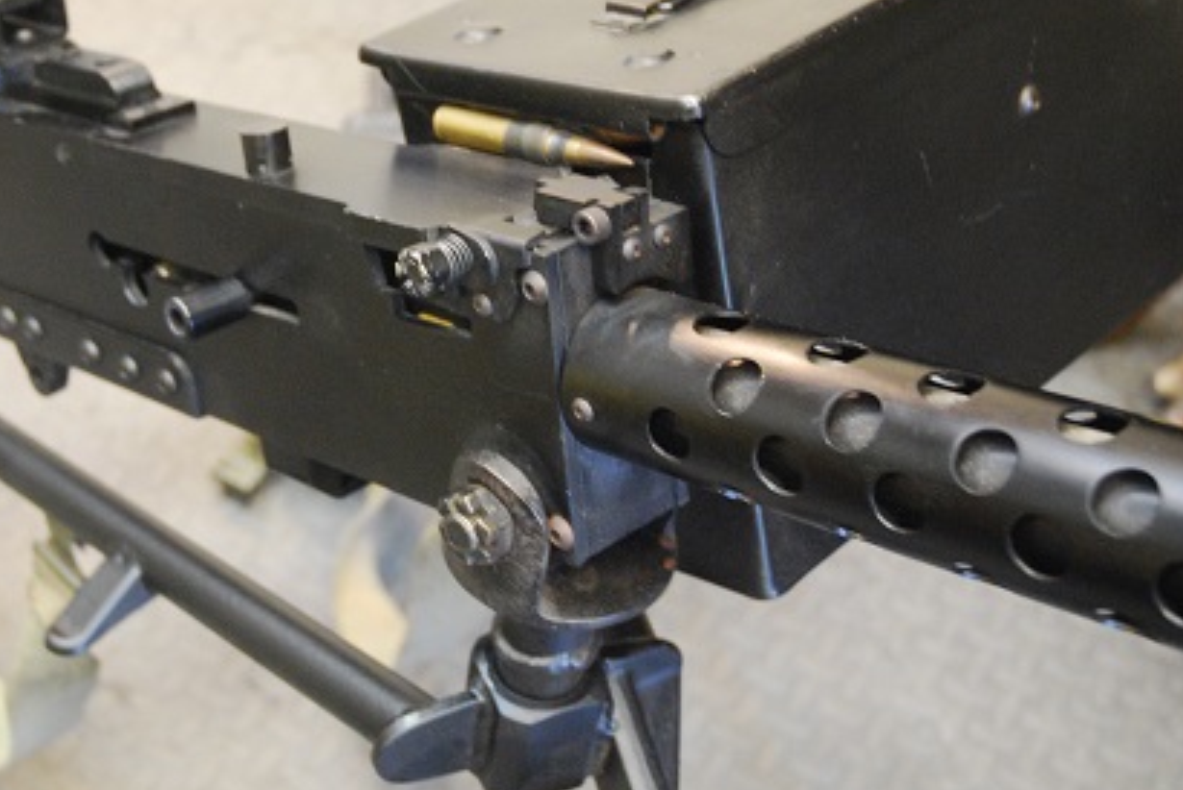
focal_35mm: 64
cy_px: 368
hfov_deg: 31.1
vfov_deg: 21.4
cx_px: 346
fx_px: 2096
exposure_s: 1/25
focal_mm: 29
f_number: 4
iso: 1600
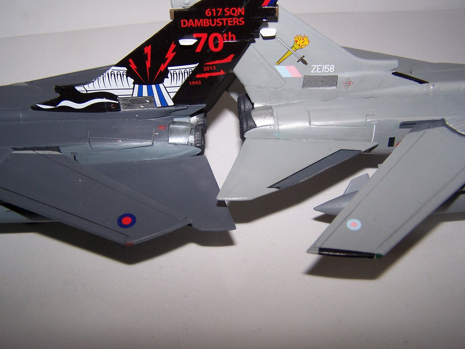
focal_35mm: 38
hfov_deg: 49.0
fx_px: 510
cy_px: 174
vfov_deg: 37.7
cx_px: 232
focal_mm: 6.3
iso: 80
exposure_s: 1/60
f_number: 2.8
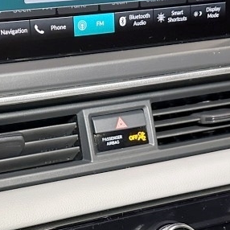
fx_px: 571
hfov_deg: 22.6
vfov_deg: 22.7
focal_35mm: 76
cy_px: 146
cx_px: 72
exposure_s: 1/60
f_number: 1.78
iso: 800
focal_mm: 6.86
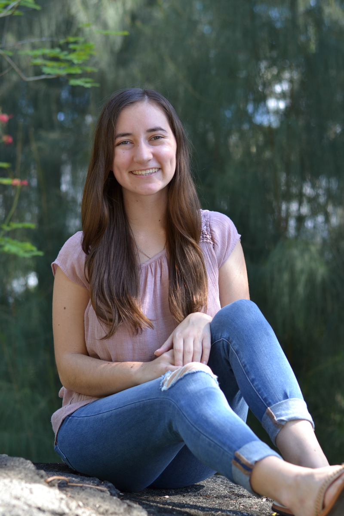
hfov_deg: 18.2
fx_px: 1075
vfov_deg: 27.0
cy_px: 258
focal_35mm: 75
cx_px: 172
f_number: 2.8
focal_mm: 50
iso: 100
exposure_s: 1/125
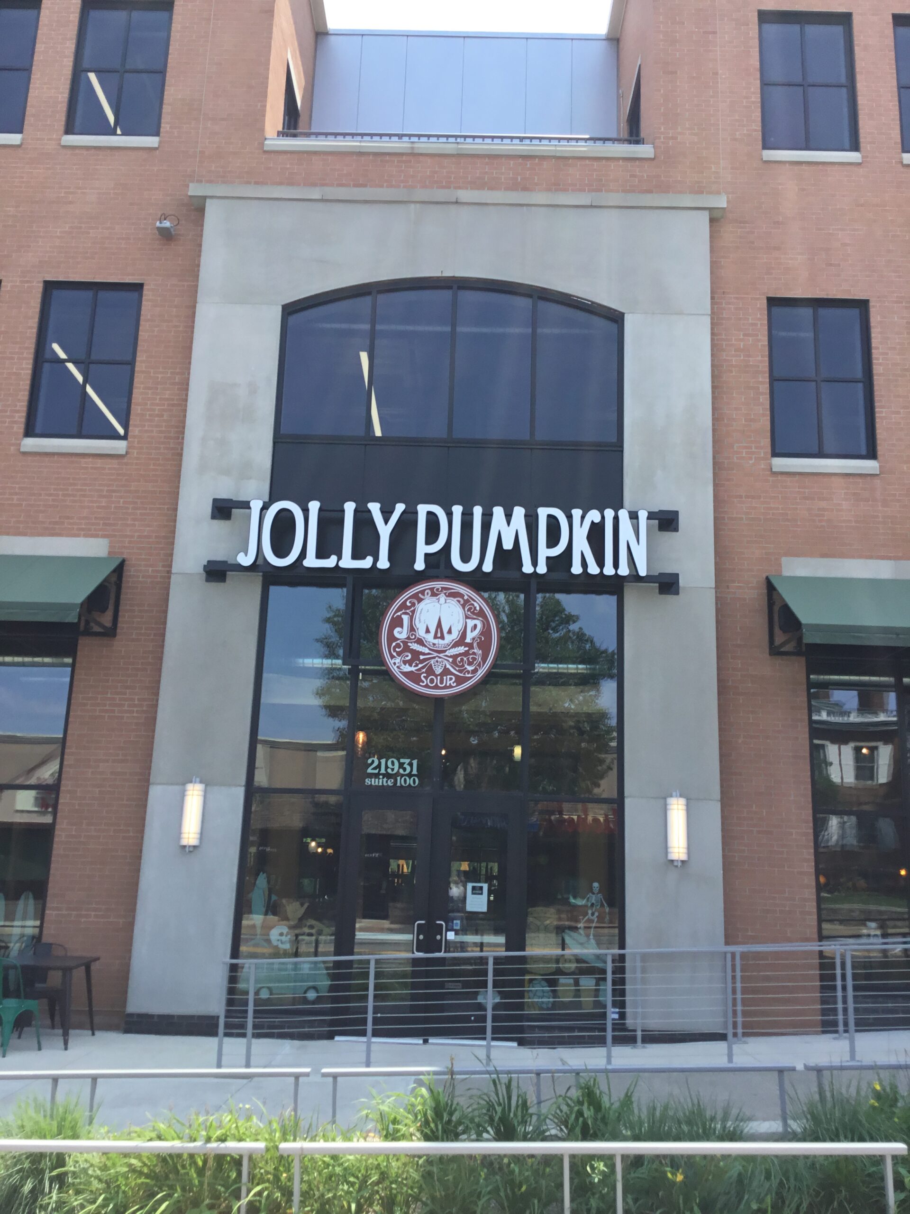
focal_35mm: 31
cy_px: 607
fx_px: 1087
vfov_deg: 58.4
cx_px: 455
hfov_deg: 45.4
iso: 25
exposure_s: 1/455
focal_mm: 3.3
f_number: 2.4
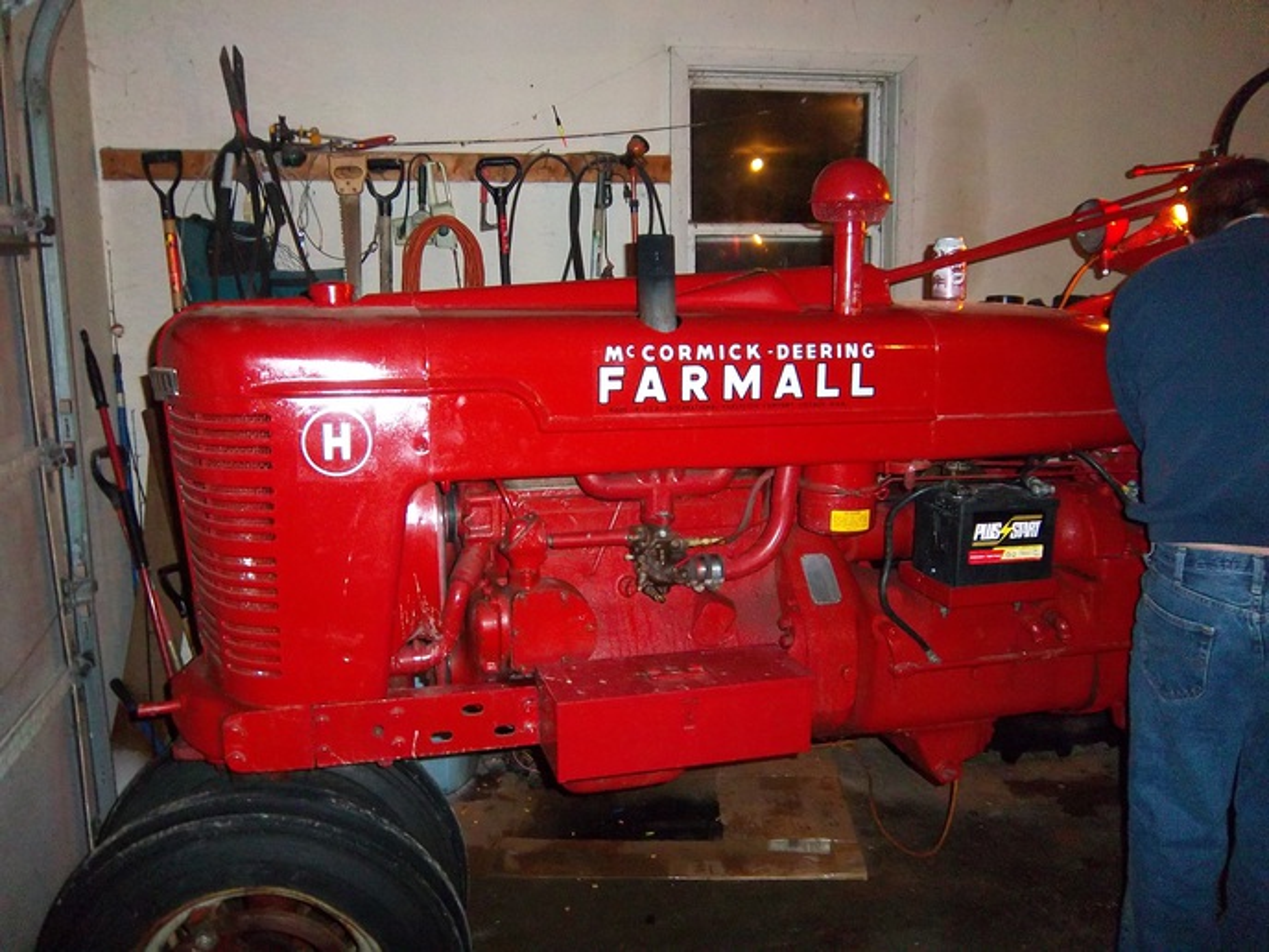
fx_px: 1026
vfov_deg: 49.7
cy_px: 476
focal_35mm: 28
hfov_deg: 63.4
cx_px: 634
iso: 320
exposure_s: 1/30
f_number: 3.5
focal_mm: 5.05
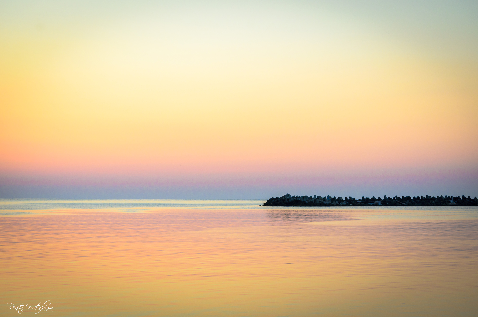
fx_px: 1093
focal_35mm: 82
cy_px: 158
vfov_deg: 16.5
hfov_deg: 24.7
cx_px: 239
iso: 100
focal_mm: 55
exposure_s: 1/160
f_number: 6.3
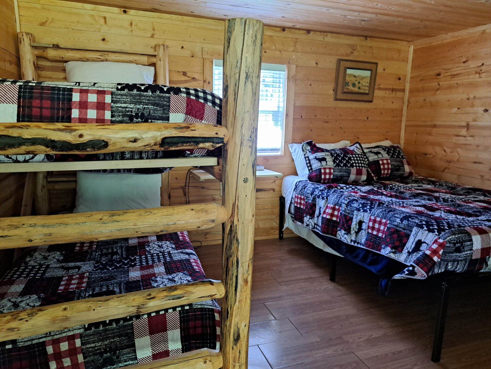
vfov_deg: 56.8
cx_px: 246
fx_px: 340
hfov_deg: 71.6
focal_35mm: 24
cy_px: 184
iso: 500
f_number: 1.8
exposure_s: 1/60
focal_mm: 5.23
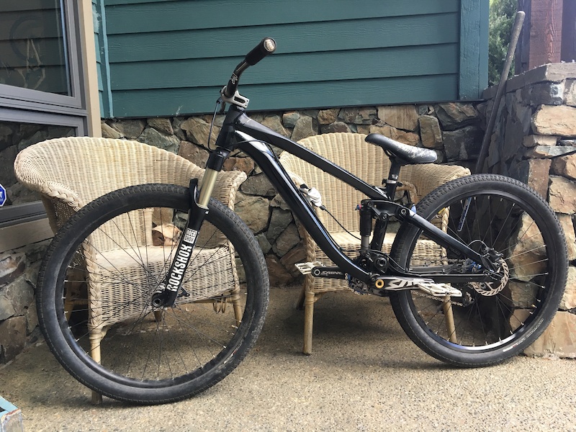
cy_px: 216
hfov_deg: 61.7
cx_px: 288
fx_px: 483
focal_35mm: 29
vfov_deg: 48.2
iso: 25
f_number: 2.2
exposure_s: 1/30
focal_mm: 4.15
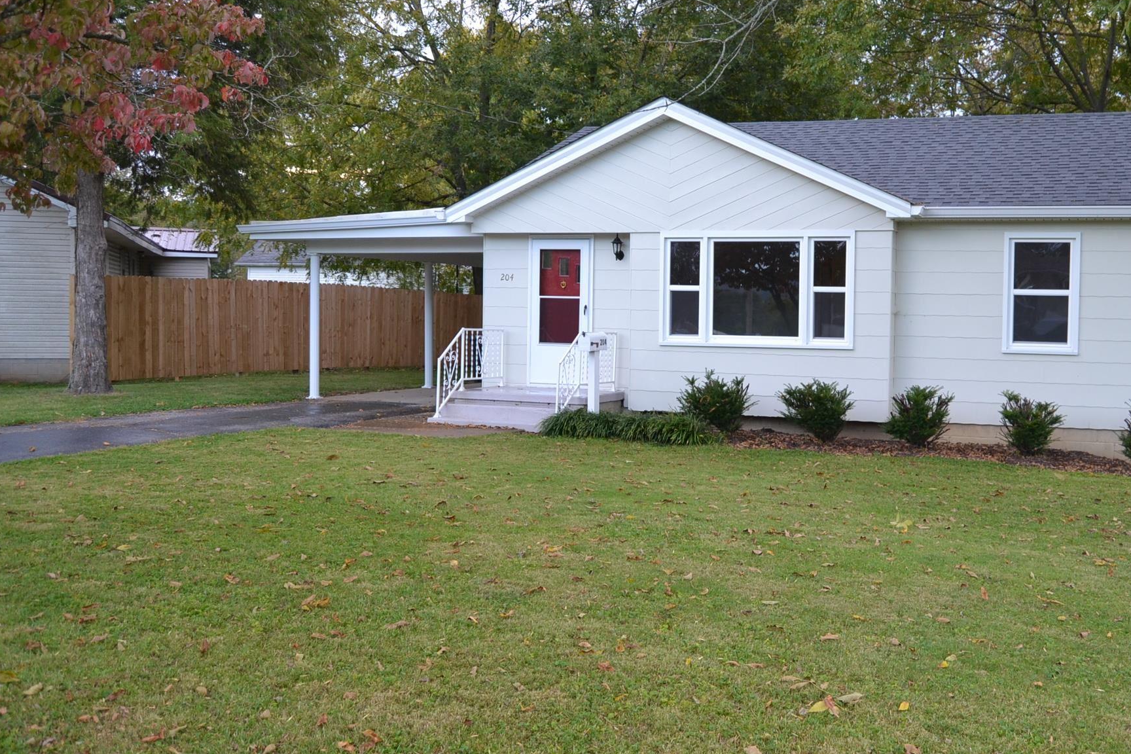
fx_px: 1131
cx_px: 720
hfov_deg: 52.5
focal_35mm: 36
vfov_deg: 36.9
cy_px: 367
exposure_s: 1/80
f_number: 4.5
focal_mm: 18
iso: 400
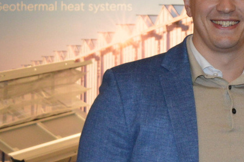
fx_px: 805
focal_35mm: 119
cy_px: 55
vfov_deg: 11.5
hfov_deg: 16.8
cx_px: 248
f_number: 4.2
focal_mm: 28
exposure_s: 1/200
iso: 2000
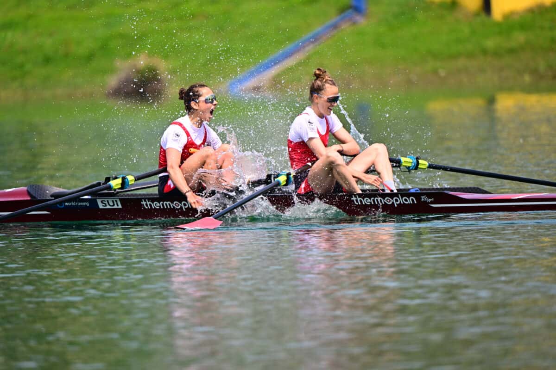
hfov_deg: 3.7
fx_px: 8648
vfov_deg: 2.5
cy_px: 185
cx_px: 278
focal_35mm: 560
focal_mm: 560
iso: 450
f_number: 5.6
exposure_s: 1/1250
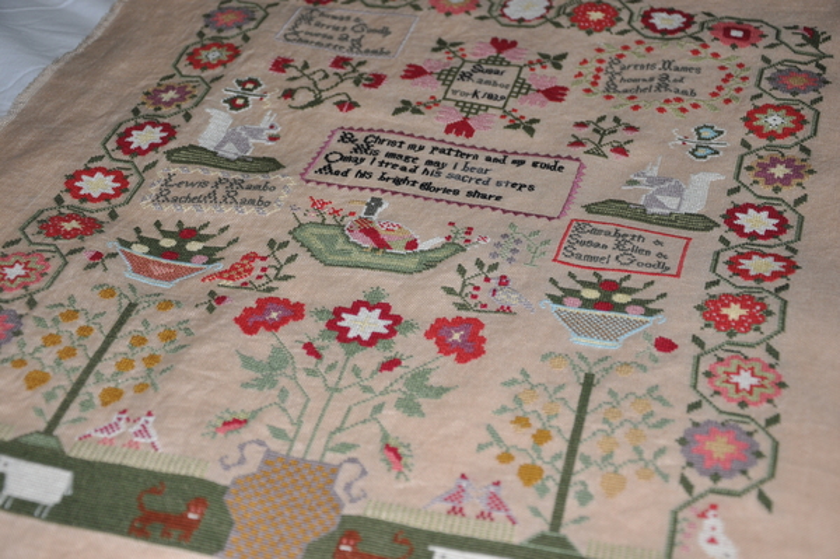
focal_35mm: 68
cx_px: 420
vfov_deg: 20.1
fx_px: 1574
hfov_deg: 29.9
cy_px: 280
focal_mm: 45
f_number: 4.8
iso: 200
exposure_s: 1/60
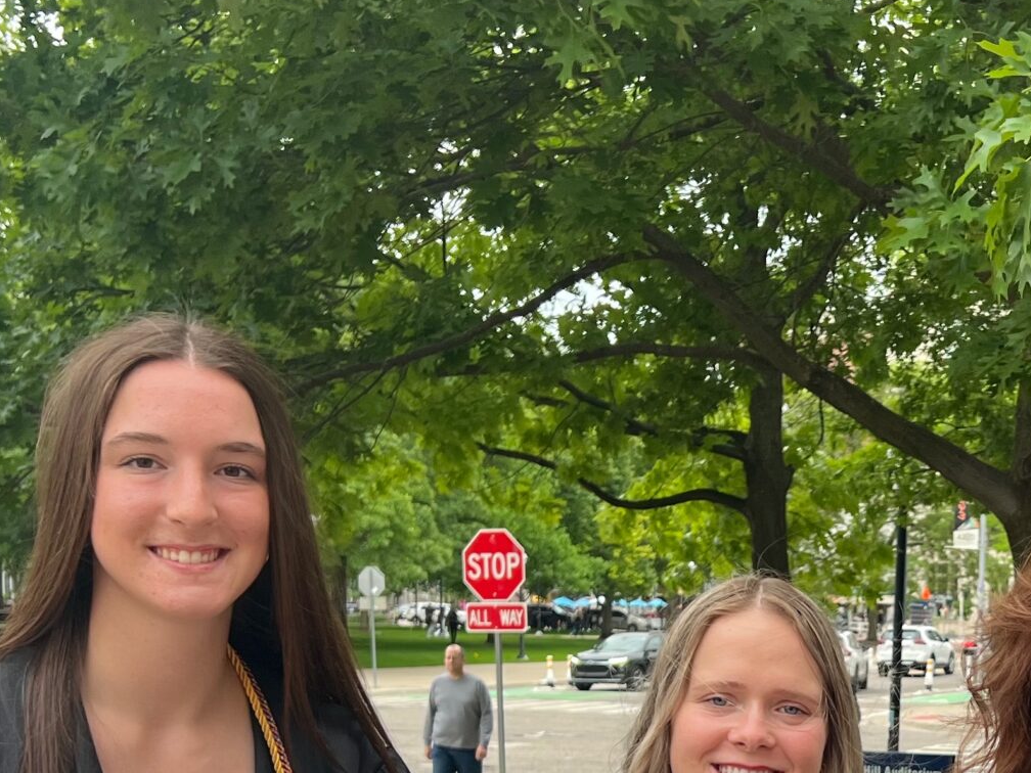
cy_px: 822
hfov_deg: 28.3
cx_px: 915
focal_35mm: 66
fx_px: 1966
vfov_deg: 21.3
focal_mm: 5.7
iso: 50
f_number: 1.5
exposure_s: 1/121
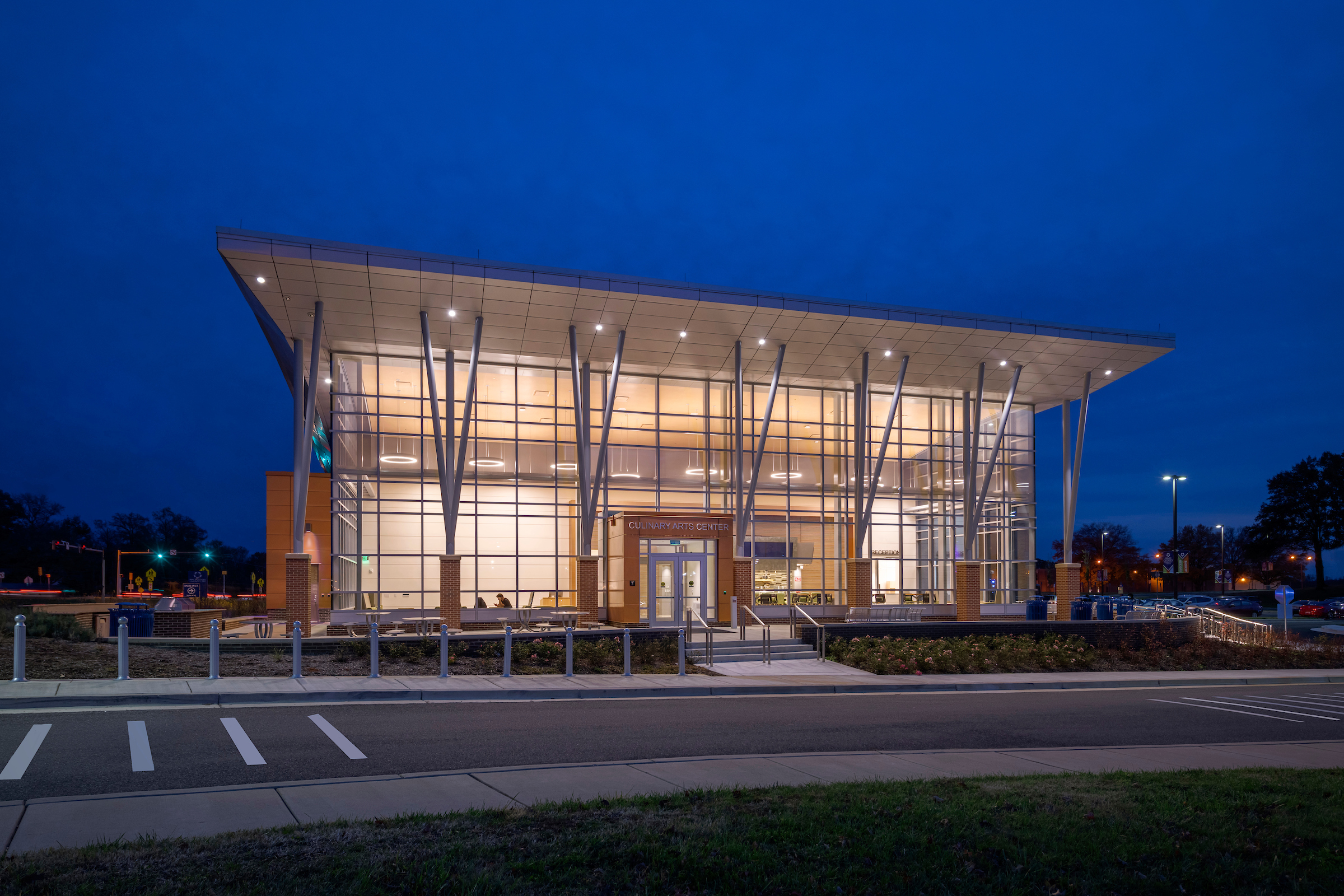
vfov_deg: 64.6
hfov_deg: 86.9
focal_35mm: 19
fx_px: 709
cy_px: 448
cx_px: 672
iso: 200
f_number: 6.3
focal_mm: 19
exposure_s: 1/1.67
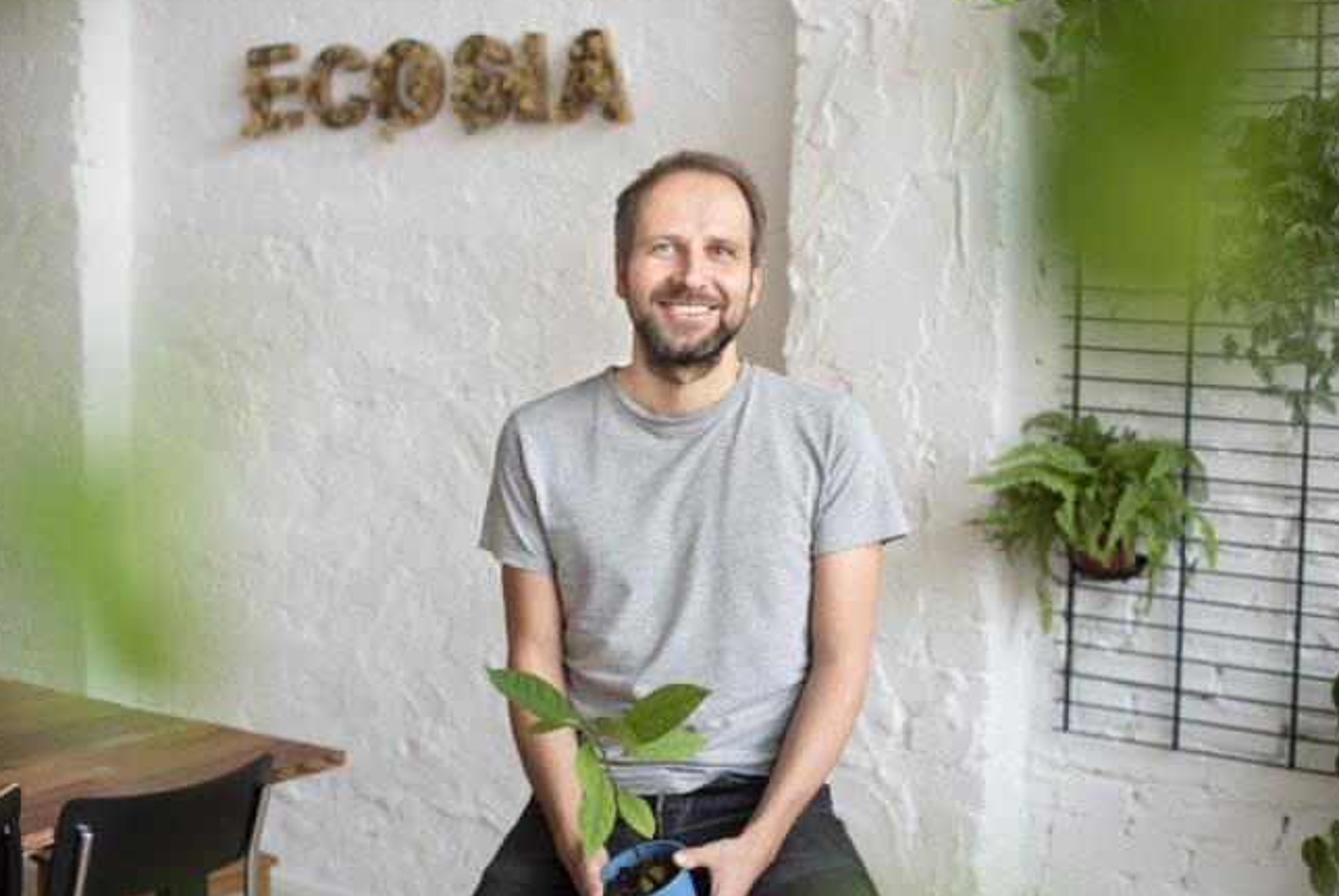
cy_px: 452
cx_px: 678
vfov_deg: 25.1
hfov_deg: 36.8
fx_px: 2011
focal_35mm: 54
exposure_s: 1/250
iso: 500
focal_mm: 50
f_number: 2.8
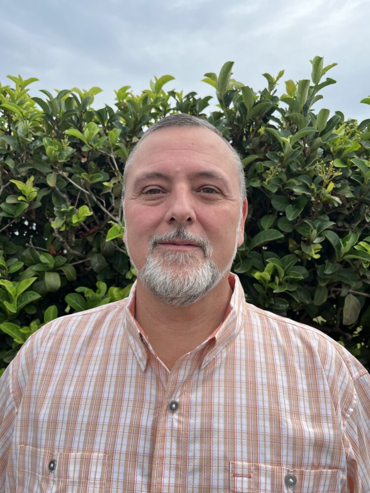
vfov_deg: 67.3
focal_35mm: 26
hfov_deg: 53.1
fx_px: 371
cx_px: 185
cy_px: 246
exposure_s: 1/1695
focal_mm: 5.1
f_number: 1.6
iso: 50
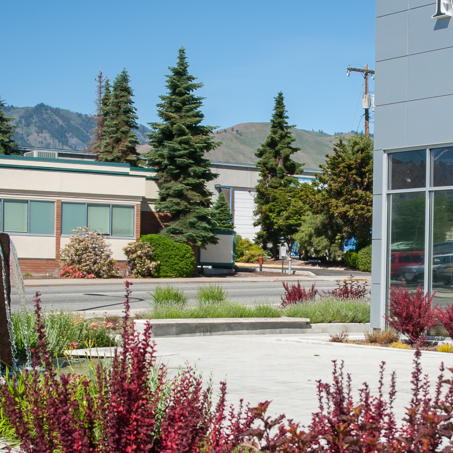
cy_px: 301
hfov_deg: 21.2
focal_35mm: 81
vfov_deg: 21.3
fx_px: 1199
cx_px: 344
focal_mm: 32
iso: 200
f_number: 3.8
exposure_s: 1/2000
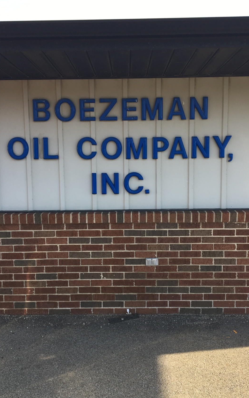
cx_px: 126
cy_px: 203
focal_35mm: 35
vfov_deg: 55.3
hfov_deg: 36.3
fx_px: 380
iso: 25
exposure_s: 1/382
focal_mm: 4.15
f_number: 2.2
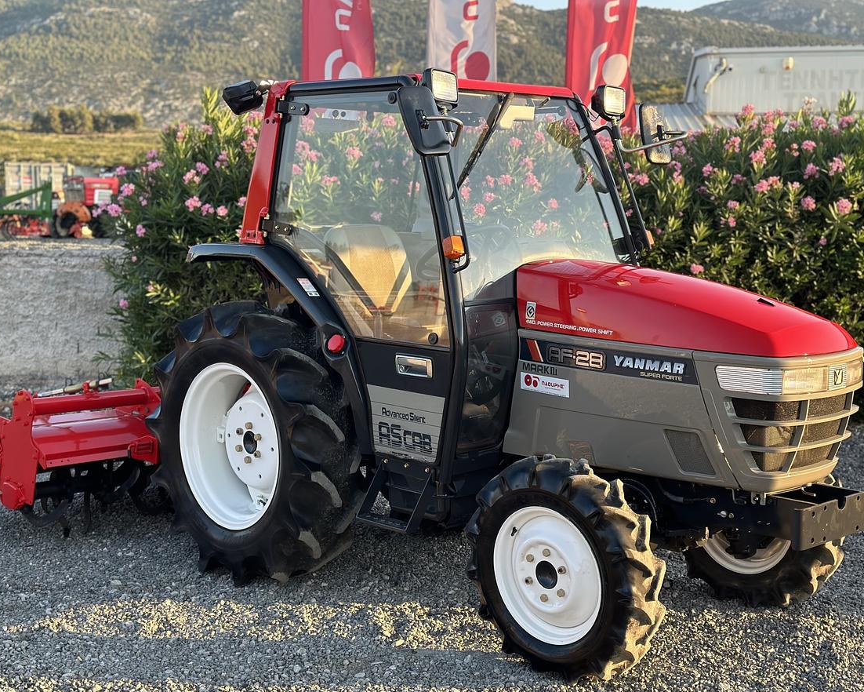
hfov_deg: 36.6
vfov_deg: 29.7
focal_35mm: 51
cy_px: 352
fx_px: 1304
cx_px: 450
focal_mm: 6.86
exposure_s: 1/638
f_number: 1.78
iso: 80
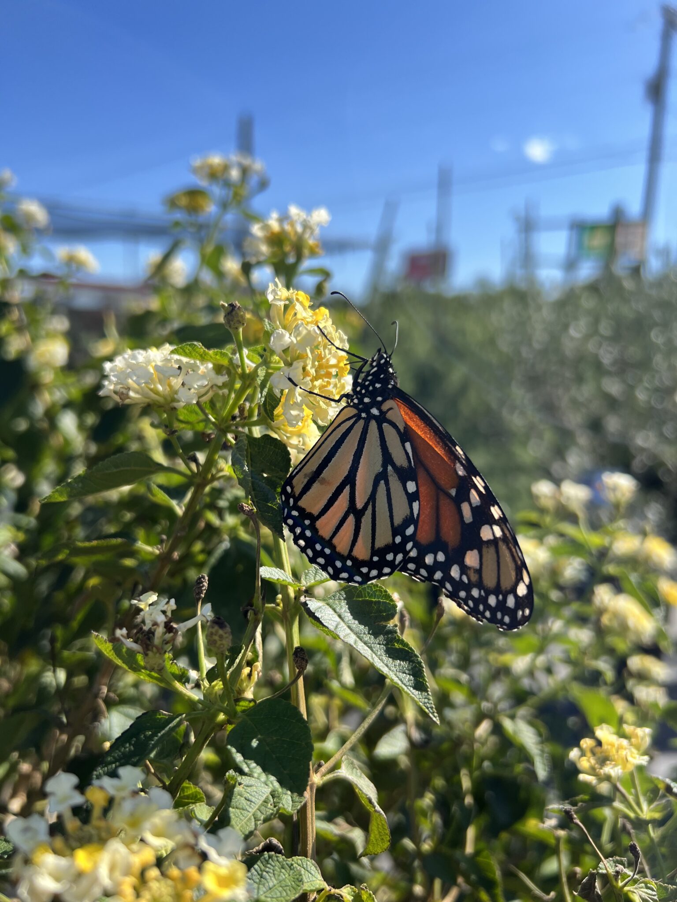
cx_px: 338
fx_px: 678
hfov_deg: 53.1
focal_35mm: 26
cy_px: 451
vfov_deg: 67.3
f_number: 1.5
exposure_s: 1/1412
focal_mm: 5.7
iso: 50
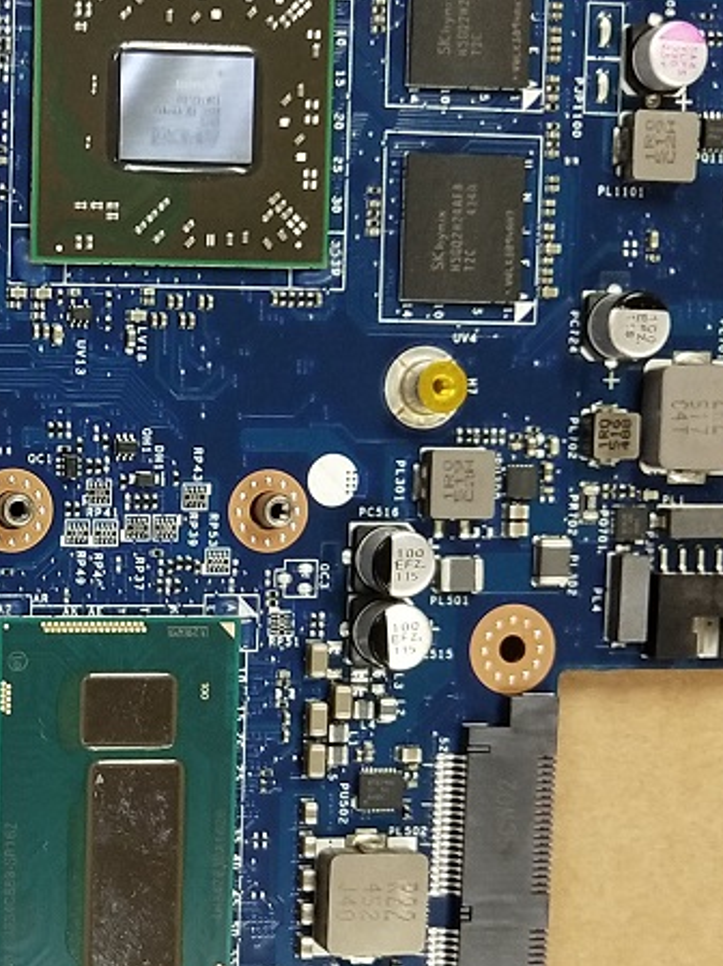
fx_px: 2482
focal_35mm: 89
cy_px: 668
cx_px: -168
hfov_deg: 15.9
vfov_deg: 21.9
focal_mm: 3.95
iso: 288
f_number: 1.8
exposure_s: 1/50
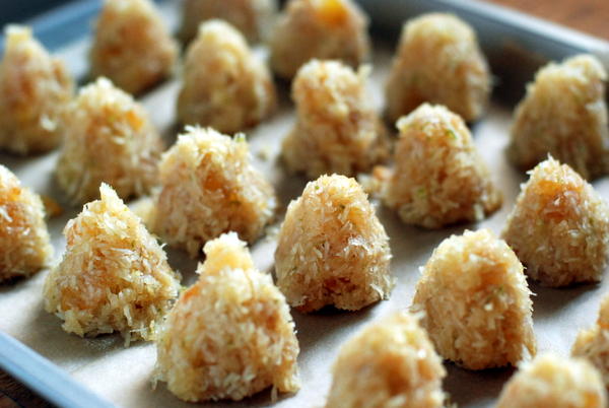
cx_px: 304
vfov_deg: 18.2
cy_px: 204
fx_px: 1271
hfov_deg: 27.0
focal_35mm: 75
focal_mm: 50
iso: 800
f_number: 3.2
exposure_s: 1/60
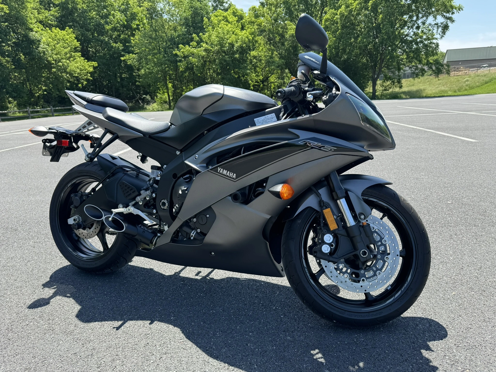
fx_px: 344
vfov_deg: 56.8
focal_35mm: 24
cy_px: 186
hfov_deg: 71.6
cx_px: 248
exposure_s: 1/1238
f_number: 1.78
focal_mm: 6.76
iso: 80
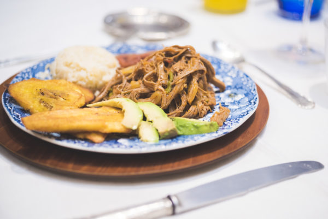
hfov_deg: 36.2
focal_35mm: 55
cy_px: 110
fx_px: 501
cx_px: 164
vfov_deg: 24.7
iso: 800
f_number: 2.8
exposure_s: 1/50
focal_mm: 55
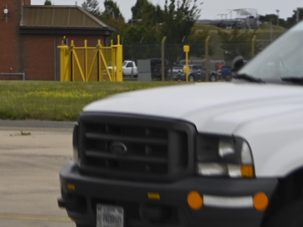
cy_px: -114
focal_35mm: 295
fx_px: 2582
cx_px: -337
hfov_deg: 6.5
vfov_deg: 5.0
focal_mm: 70
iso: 200
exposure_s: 1/400
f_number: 4
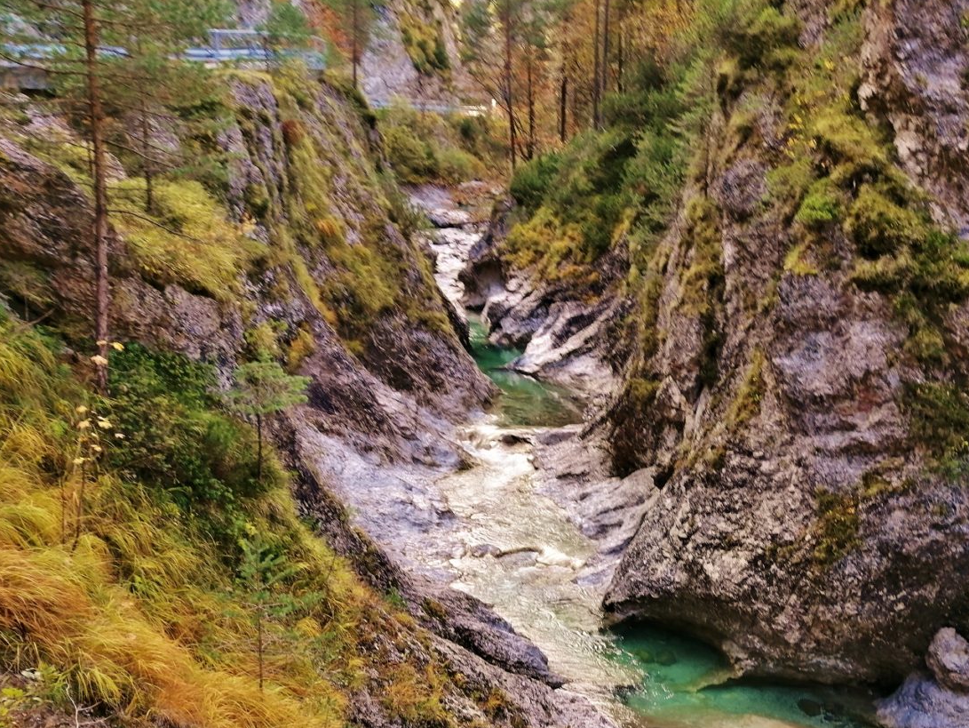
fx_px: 1064
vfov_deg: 37.2
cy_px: 503
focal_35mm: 38
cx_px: 634
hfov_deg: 48.3
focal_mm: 3.62
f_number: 1.8
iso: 64
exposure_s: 1/50
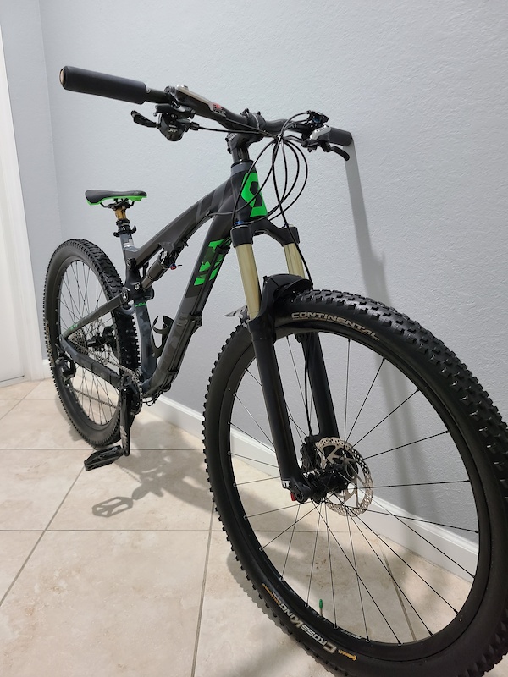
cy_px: 338
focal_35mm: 26
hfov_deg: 53.1
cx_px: 254
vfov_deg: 67.3
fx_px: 509
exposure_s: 1/29
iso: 500
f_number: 1.8
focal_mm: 5.4
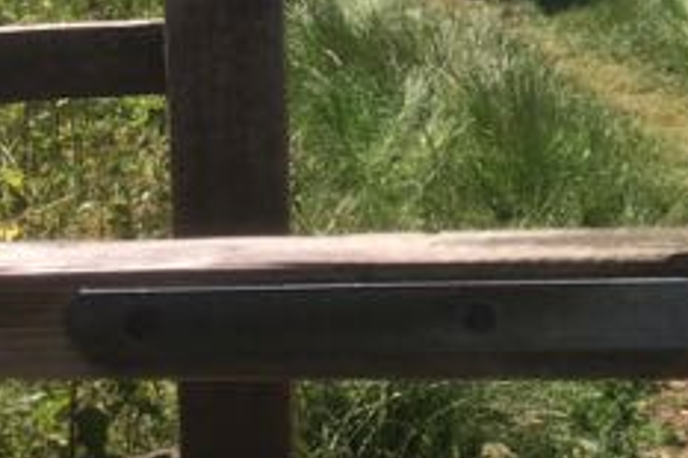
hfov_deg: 21.8
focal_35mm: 83
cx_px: 921
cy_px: -74
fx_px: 1585
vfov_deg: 15.9
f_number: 2.2
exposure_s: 1/1953
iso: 32
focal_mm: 4.15
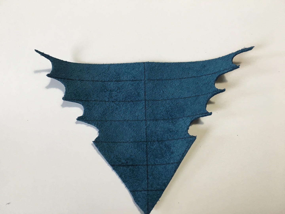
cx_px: 142
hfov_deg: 61.7
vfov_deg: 48.2
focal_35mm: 29
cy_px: 107
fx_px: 239
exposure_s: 1/30
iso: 80
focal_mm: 4.15
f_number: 2.2
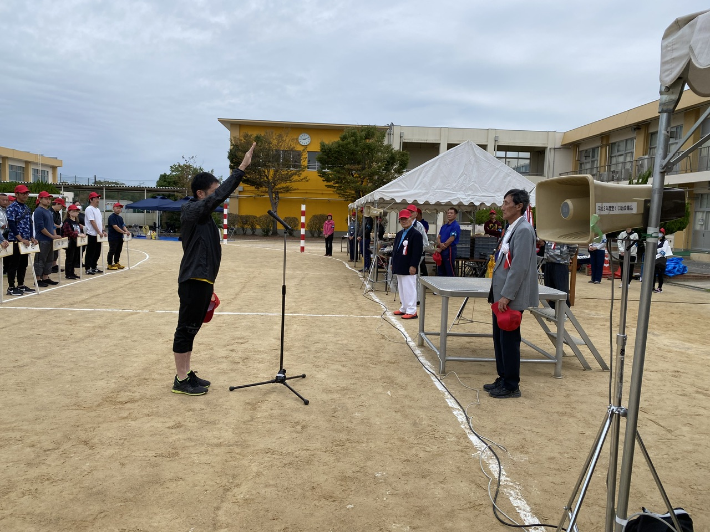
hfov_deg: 67.3
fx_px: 533
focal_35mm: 26
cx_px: 355
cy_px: 266
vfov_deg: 53.1
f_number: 1.8
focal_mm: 4.25
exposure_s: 1/1429
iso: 32
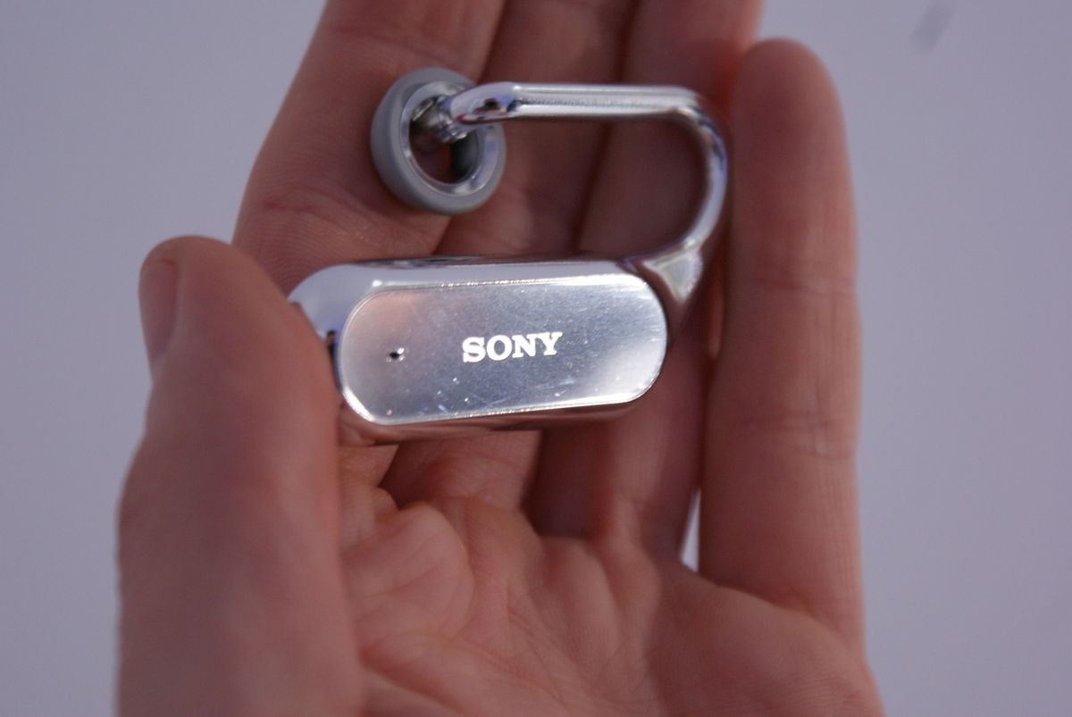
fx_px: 2459
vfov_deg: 16.6
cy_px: 358
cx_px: 536
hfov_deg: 24.6
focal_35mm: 82
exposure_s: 1/15
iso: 400
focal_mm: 55
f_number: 5.6
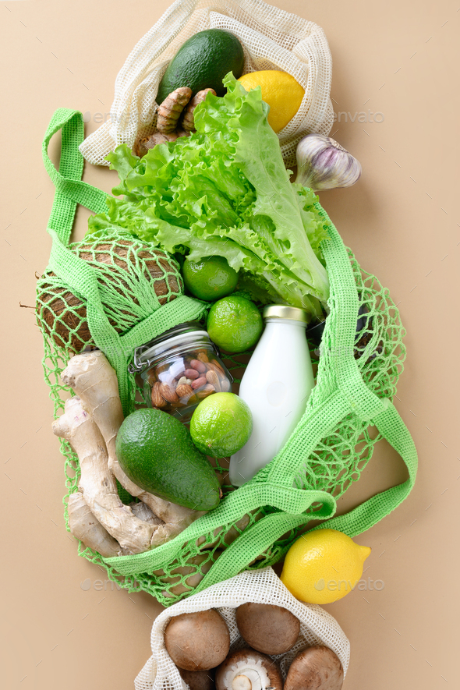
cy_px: 345
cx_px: 230
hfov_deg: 28.9
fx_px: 891
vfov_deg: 42.3
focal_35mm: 46
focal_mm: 31
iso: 100
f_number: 10
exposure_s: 1/200
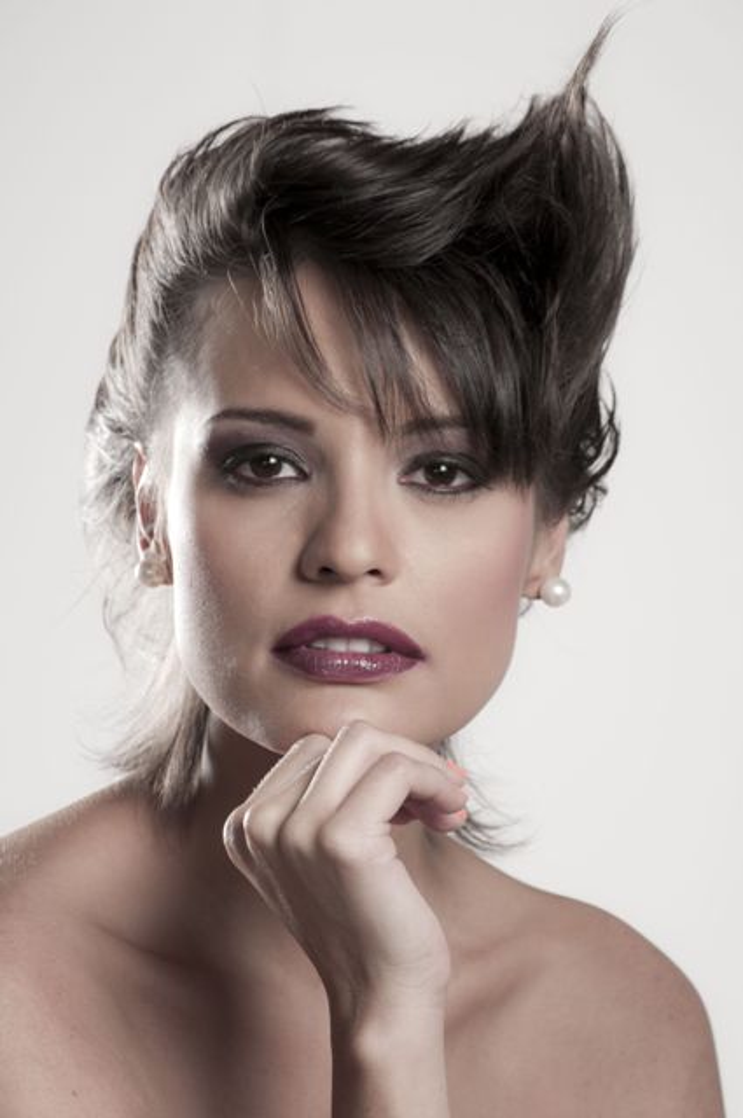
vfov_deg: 10.2
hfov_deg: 6.8
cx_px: 372
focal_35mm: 202
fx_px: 6286
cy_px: 559
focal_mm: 135
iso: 200
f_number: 9
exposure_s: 1/125
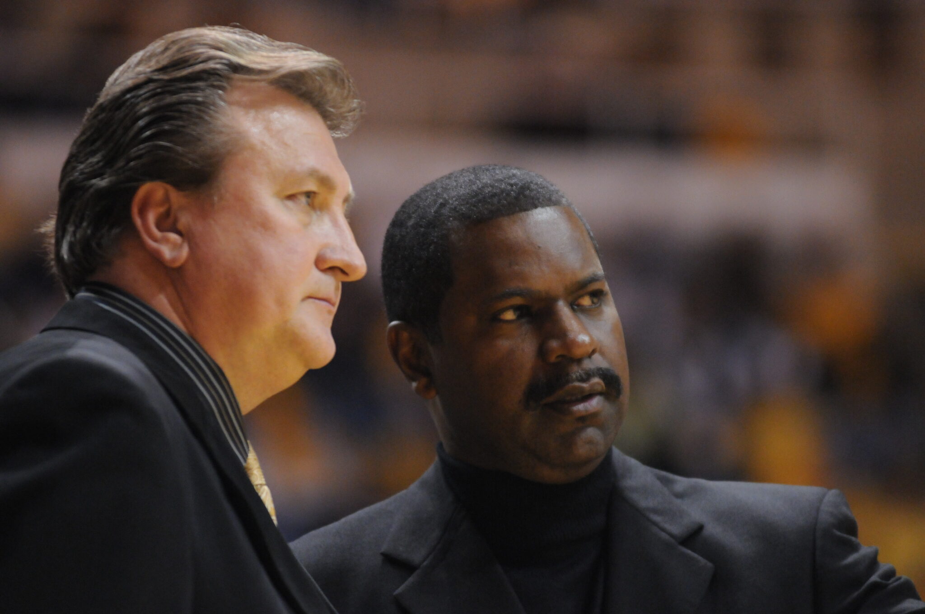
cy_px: 307
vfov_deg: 4.6
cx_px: 462
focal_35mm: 300
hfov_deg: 6.9
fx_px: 7698
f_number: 3.2
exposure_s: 1/640
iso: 2000
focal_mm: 200
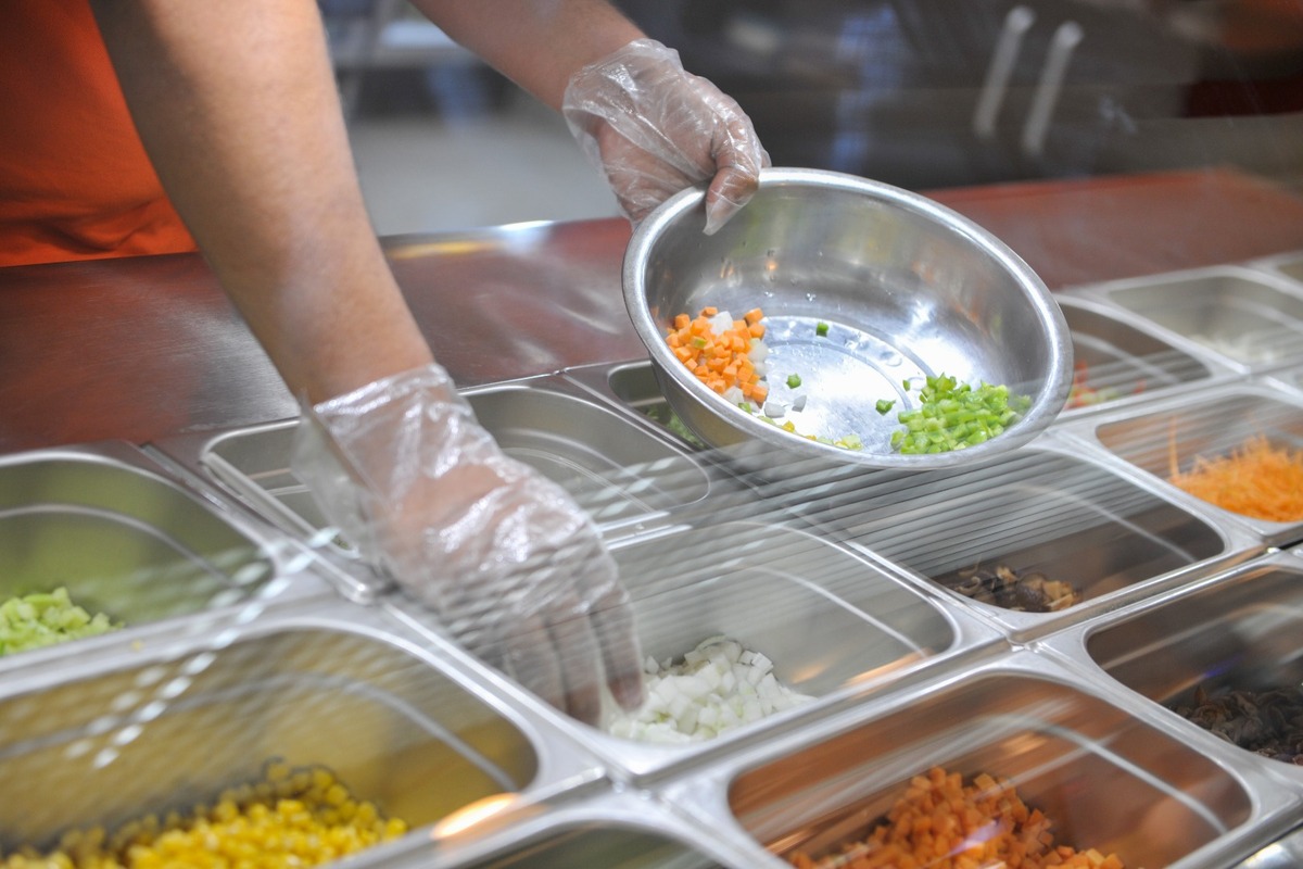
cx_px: 652
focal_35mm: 70
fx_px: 2533
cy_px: 434
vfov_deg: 19.5
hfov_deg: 28.8
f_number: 3.5
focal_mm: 70
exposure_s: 1/80
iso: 400
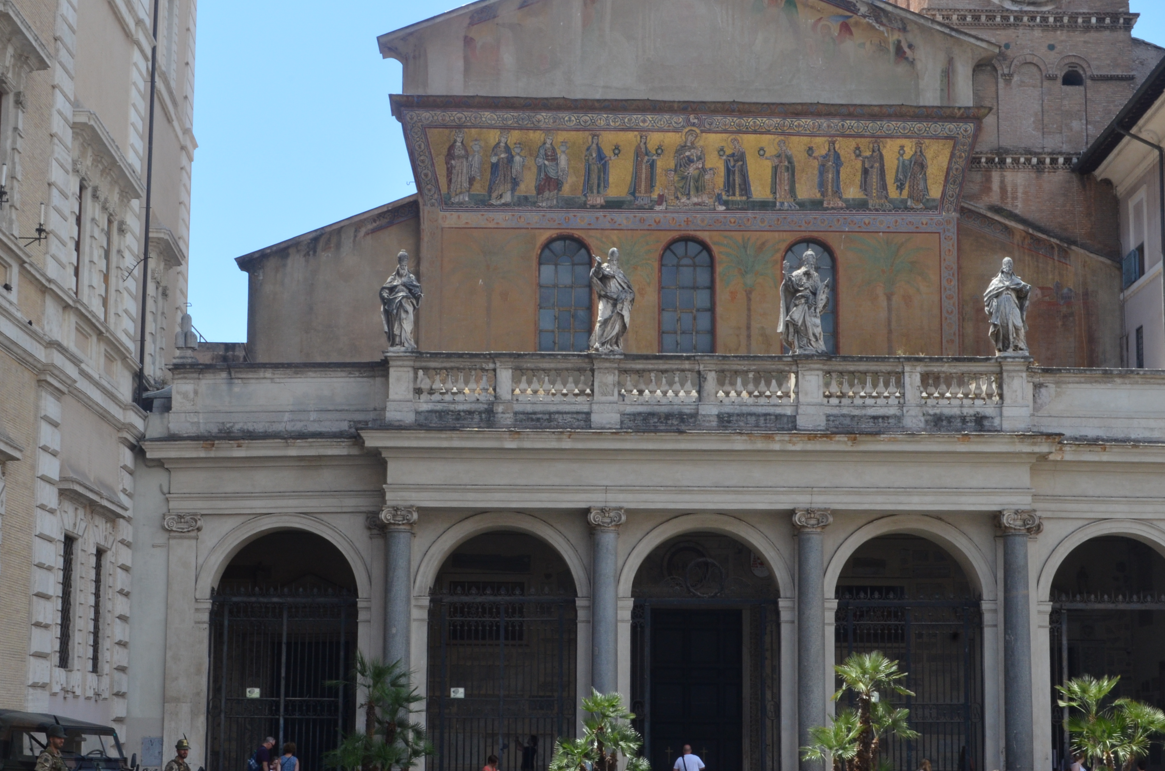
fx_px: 2035
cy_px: 462
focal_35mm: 63
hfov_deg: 32.0
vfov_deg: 21.4
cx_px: 582
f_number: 20
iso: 400
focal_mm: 34
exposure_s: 1/100
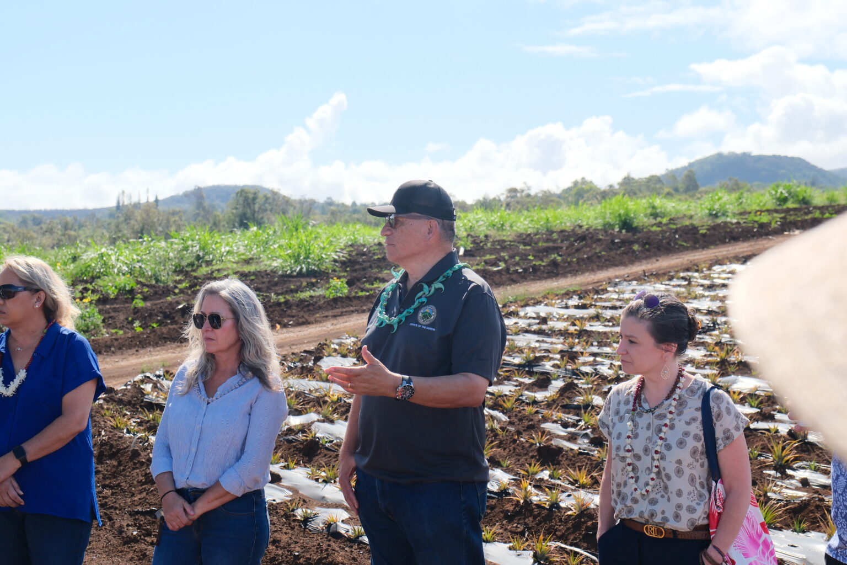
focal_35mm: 58
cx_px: 424
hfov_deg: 34.5
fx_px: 1365
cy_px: 282
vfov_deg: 23.4
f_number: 5
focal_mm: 38.8
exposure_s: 1/1000
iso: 1250
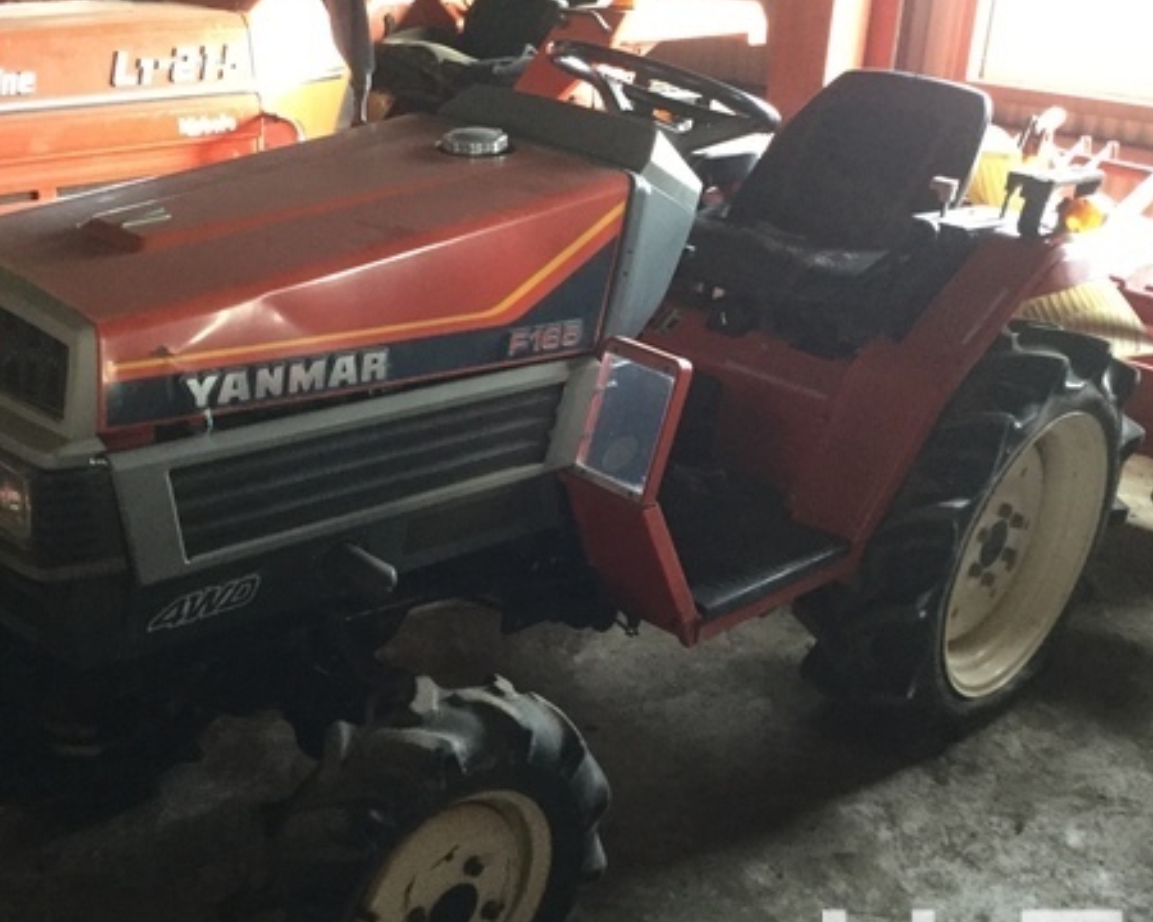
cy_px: 494
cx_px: 515
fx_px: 1467
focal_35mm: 43
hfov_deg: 42.8
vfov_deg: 34.9
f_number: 2.4
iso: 160
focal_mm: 3.3
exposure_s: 1/30
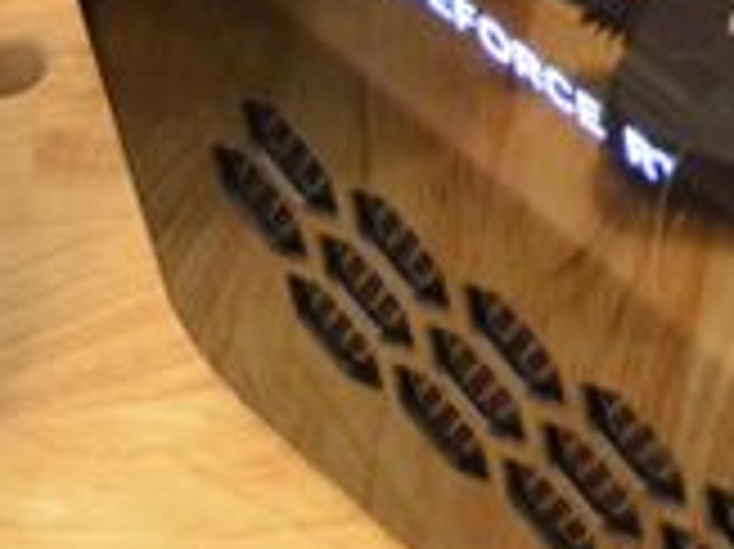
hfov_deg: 10.0
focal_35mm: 191
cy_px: -907
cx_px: 1099
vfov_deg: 7.2
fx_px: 4047
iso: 800
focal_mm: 18
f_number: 3.5
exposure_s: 1/40
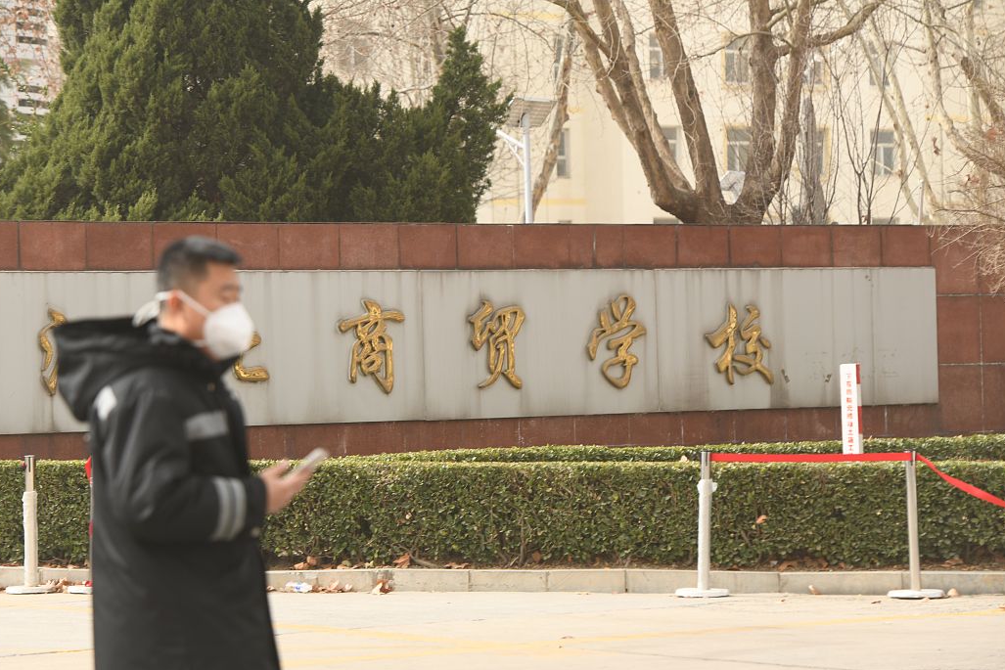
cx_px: 463
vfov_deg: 9.4
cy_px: 390
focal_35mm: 146
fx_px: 4076
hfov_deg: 14.1
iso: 160
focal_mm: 125
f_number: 4
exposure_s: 1/320
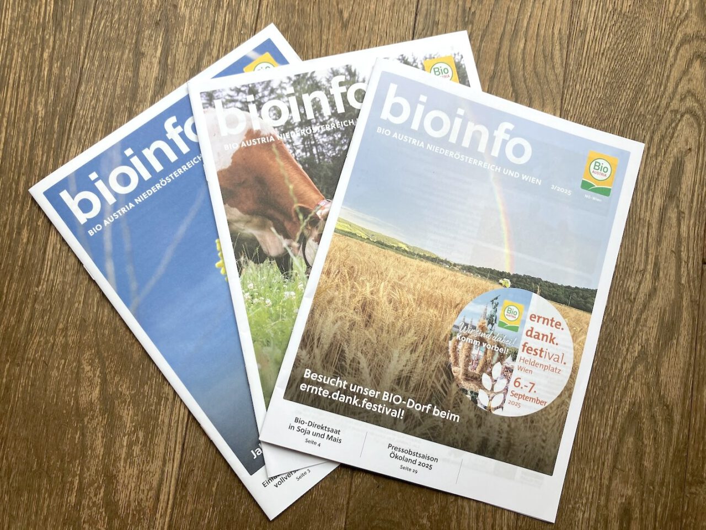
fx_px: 571
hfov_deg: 63.4
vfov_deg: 49.7
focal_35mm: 28
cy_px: 265
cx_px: 353
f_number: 1.8
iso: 25
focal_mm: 3.99
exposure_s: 1/150
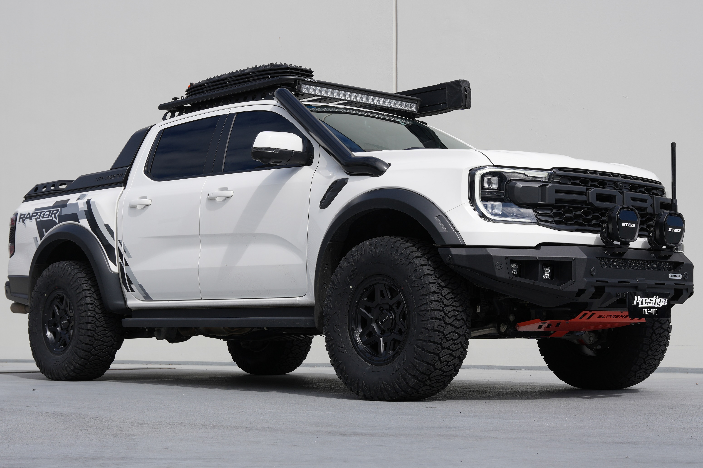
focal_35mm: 63
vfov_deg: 21.7
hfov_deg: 32.0
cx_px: 352
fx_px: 1224
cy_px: 234
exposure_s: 1/500
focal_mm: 41.8
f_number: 6.3
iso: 100
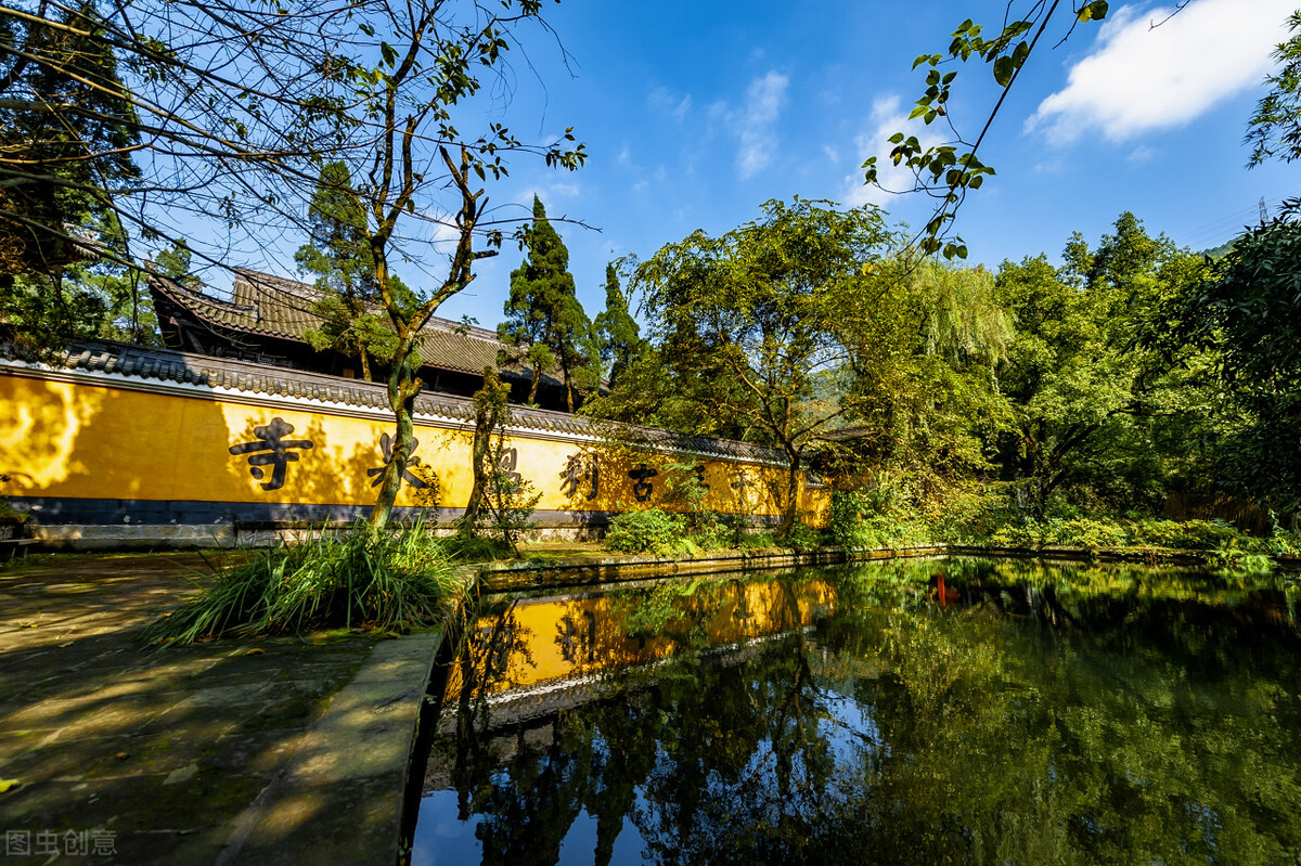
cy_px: 433
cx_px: 650
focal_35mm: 14
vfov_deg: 81.2
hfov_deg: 104.3
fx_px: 506
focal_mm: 14
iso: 400
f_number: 5.6
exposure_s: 1/1000
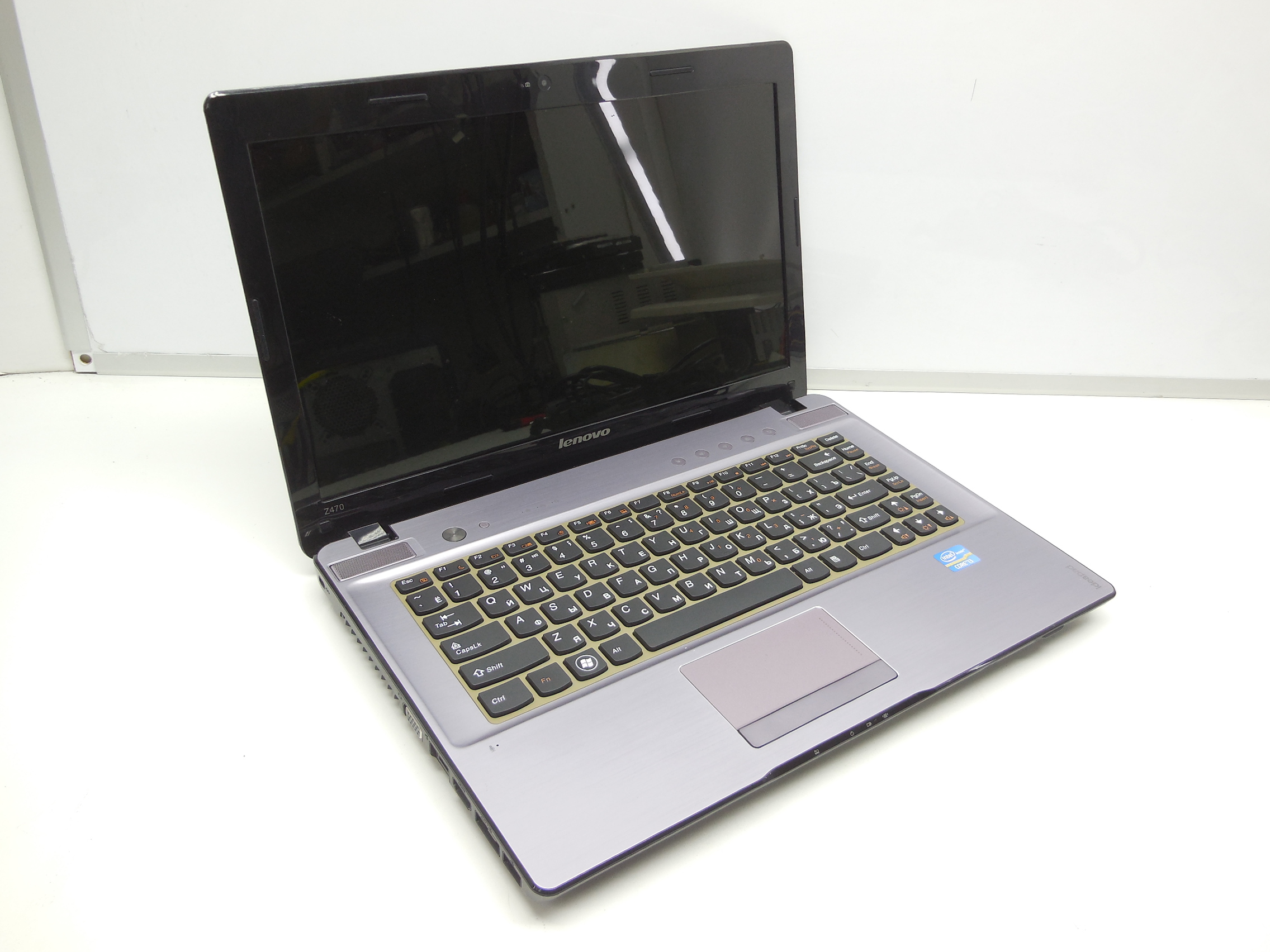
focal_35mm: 30
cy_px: 476
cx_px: 635
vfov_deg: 46.8
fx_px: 1101
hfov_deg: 60.0
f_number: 3.2
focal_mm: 5.3
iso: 125
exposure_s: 1/60
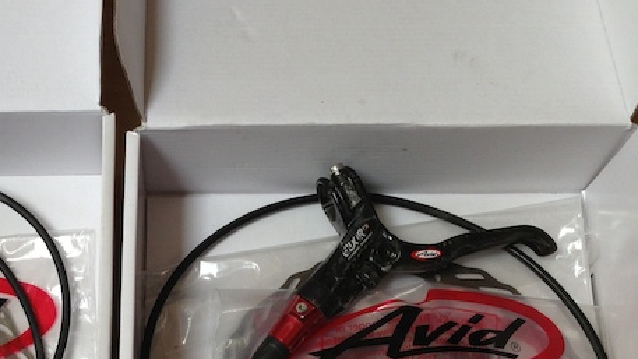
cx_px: 131
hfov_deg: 32.5
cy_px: 325
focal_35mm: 63
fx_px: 1066
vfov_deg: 18.8
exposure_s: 1/60
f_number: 2.4
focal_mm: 4.13
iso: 50
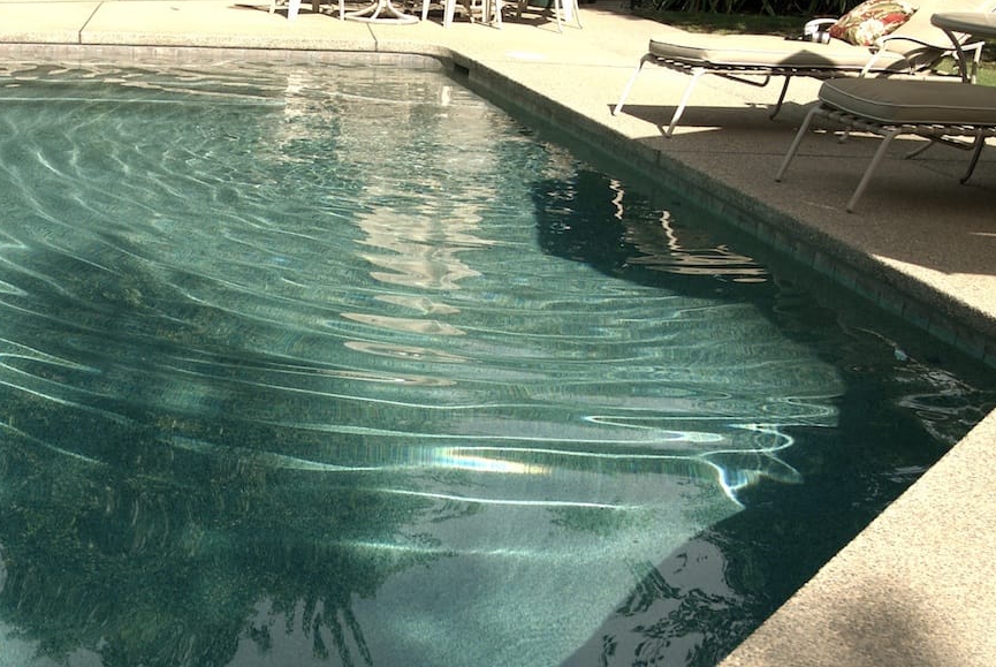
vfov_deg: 25.9
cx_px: 245
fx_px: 1440
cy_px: 462
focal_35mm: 52
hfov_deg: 37.2
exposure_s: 1/200
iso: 100
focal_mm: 20
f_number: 7.1
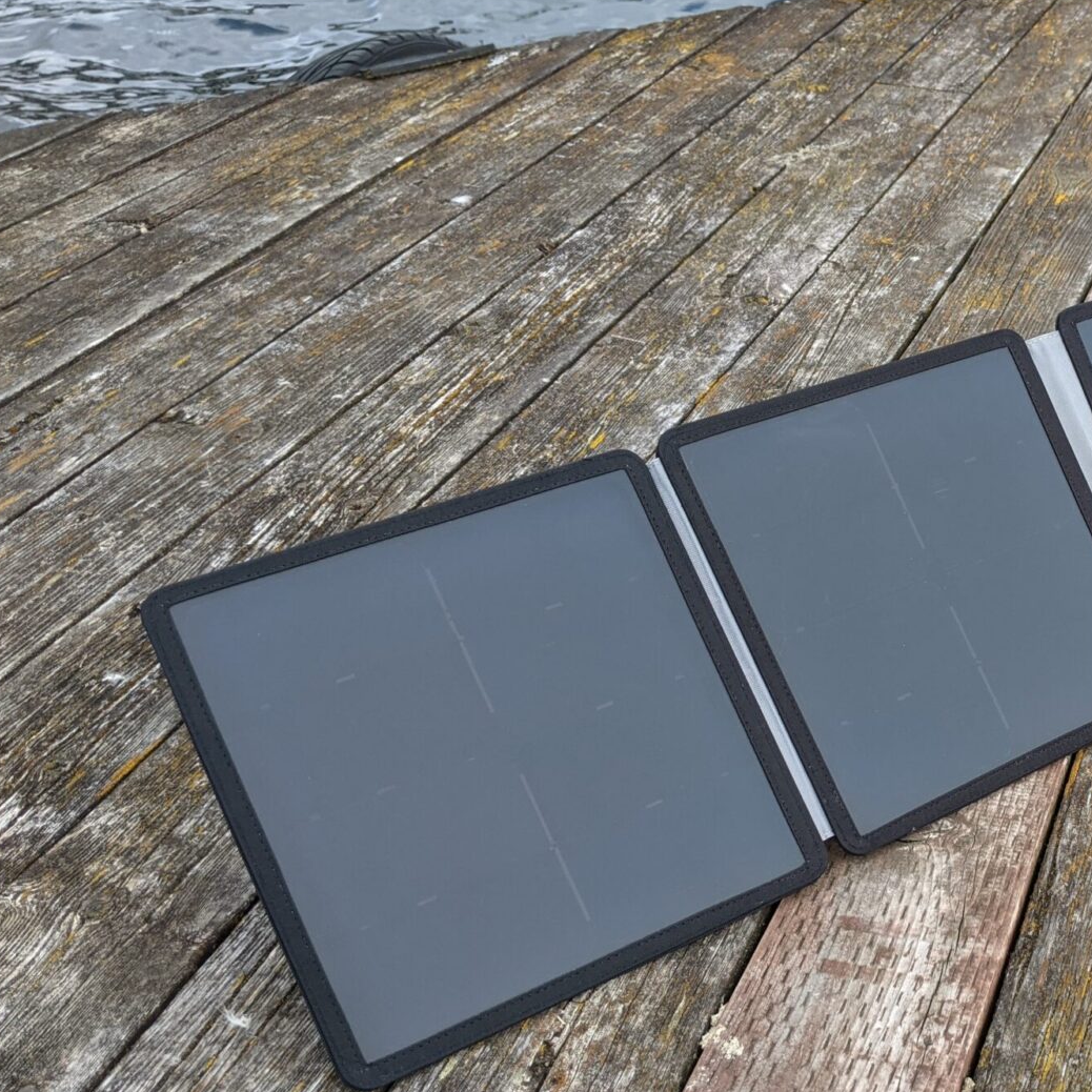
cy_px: 623
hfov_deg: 34.6
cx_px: 990
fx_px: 1642
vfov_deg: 36.7
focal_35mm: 46
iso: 47
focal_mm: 4.44
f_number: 1.8
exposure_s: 1/668
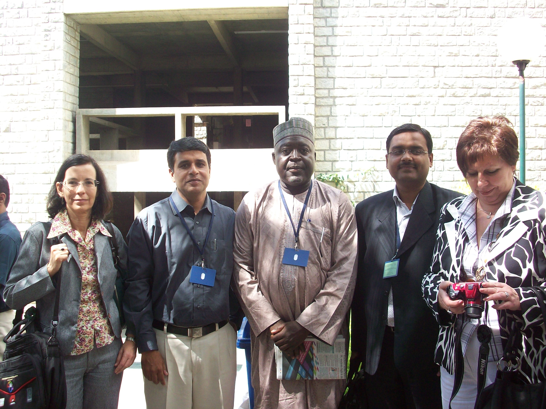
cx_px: 273
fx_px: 584
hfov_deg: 50.1
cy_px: 204
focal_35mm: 37
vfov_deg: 38.7
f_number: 2.8
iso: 80
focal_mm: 6.2
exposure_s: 1/156
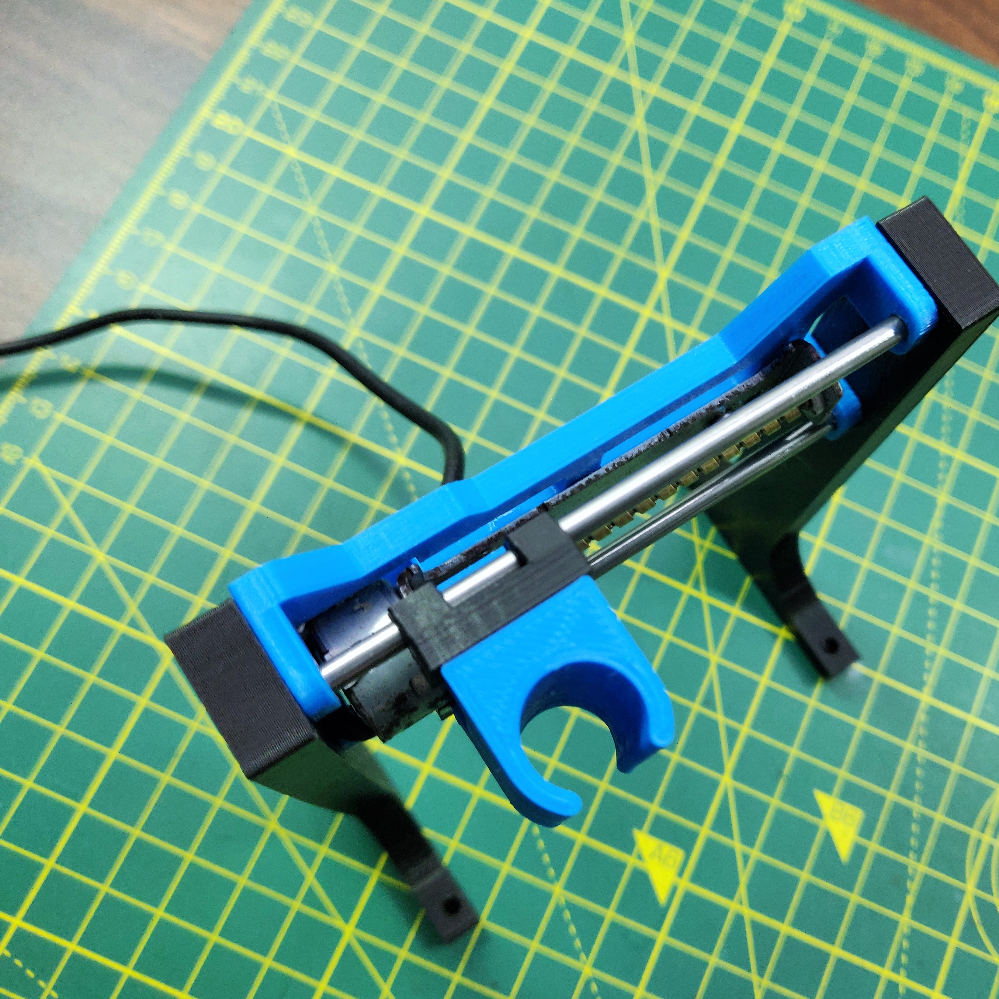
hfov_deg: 51.8
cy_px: 525
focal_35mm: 31
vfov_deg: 52.5
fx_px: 1012
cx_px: 643
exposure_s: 1/33
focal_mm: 4.25
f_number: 1.7
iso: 640
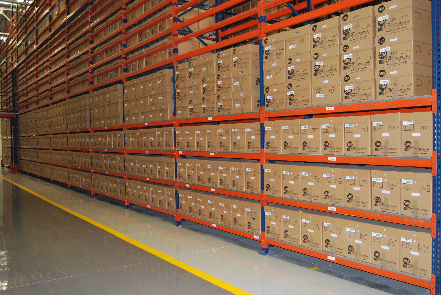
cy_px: 148
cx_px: 220
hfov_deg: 57.2
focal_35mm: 33
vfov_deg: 40.1
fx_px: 405
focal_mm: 22
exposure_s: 1/60
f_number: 3.8
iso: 320
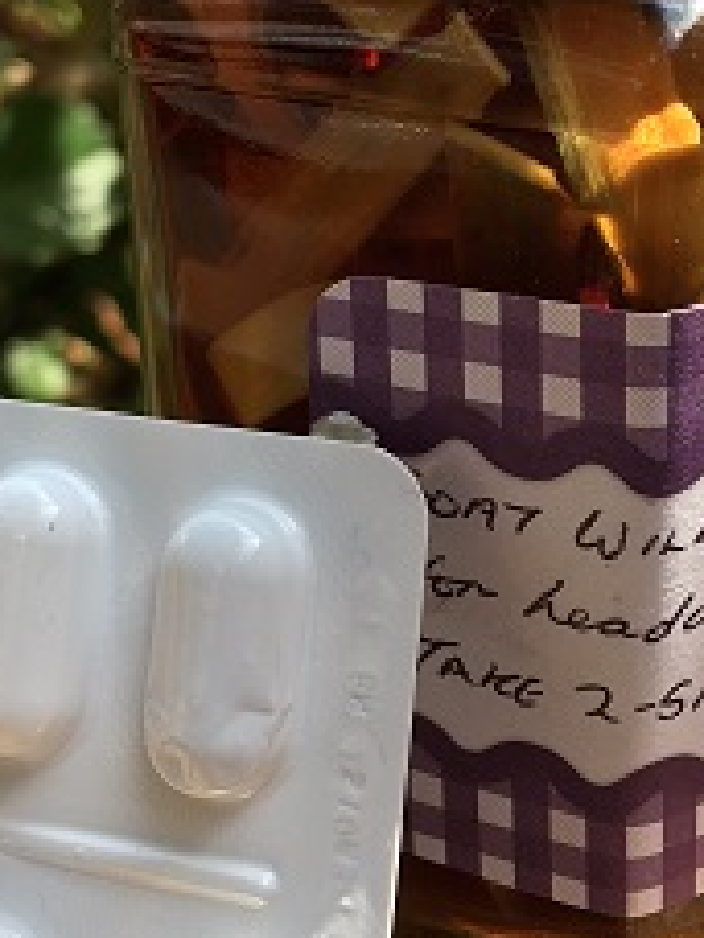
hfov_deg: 22.9
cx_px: 354
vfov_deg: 30.1
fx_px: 1735
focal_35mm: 64
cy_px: 354
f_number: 2.2
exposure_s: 1/418
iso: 25
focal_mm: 4.15
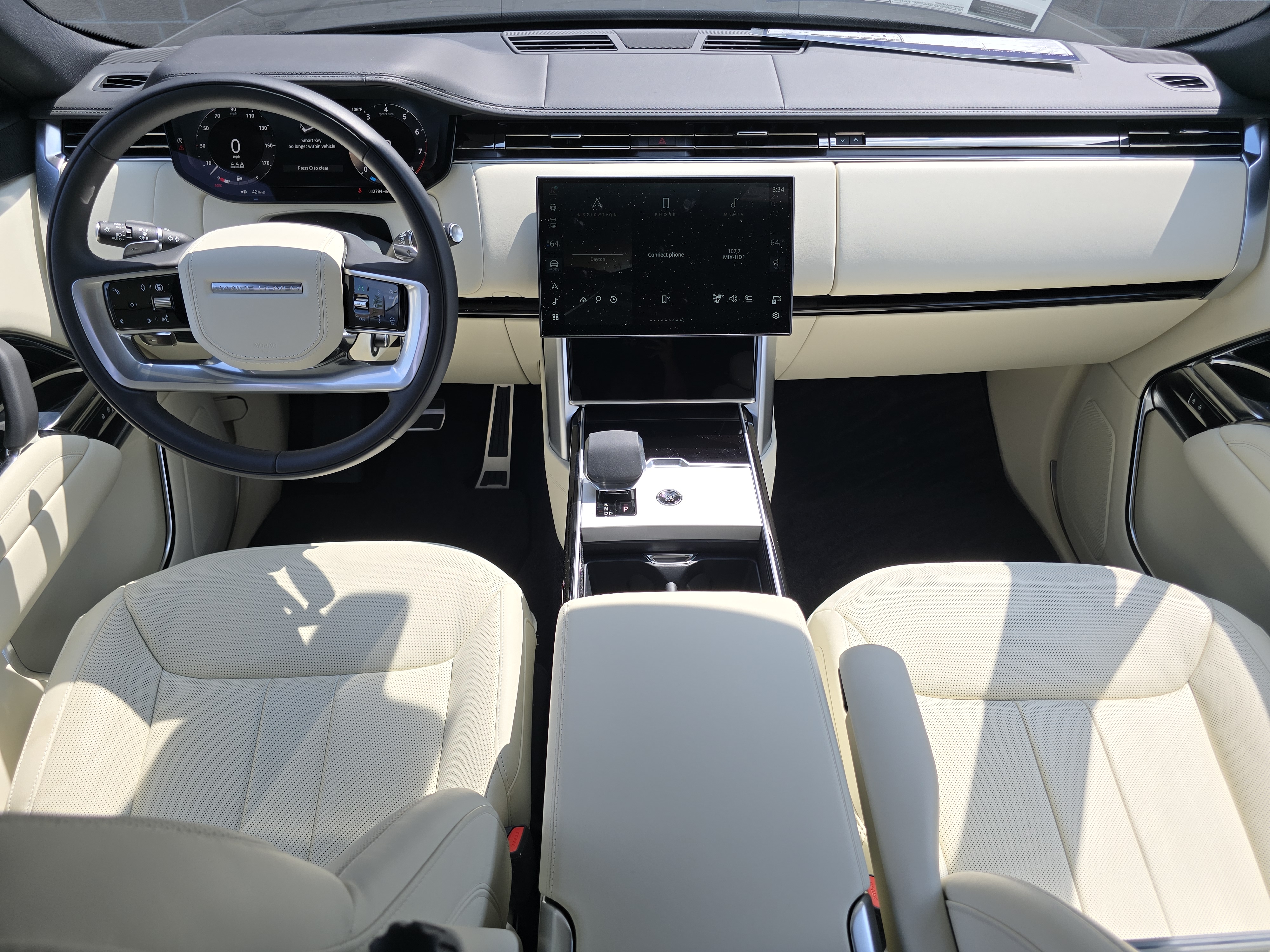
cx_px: 635
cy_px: 476
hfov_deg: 73.9
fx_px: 844
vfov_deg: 58.9
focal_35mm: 23
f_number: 1.7
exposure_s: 1/431
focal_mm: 6.3
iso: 12
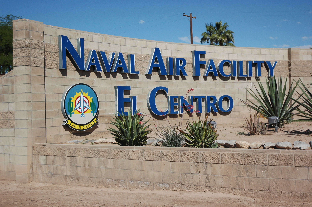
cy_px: 104
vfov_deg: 26.4
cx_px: 156
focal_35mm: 51
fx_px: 442
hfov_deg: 38.9
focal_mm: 34
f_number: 4.5
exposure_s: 1/4000
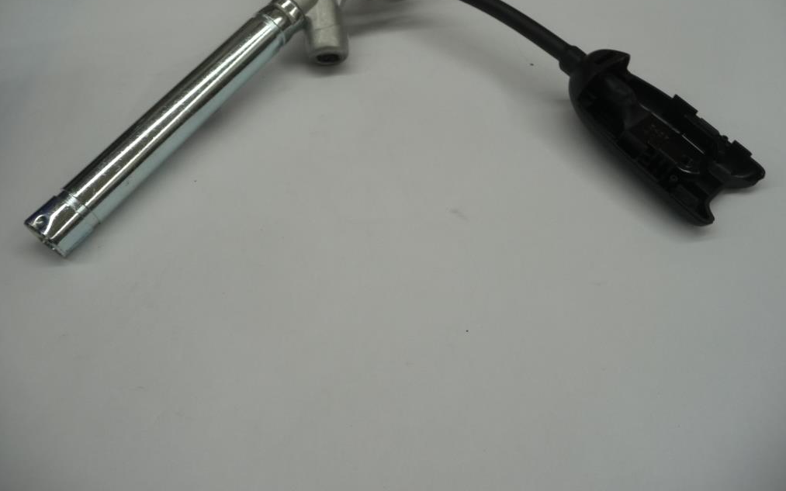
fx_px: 643
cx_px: 396
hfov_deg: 62.9
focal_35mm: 30
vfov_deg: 41.7
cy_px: 199
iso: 100
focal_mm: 4.7
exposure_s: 1/40
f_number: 3.3
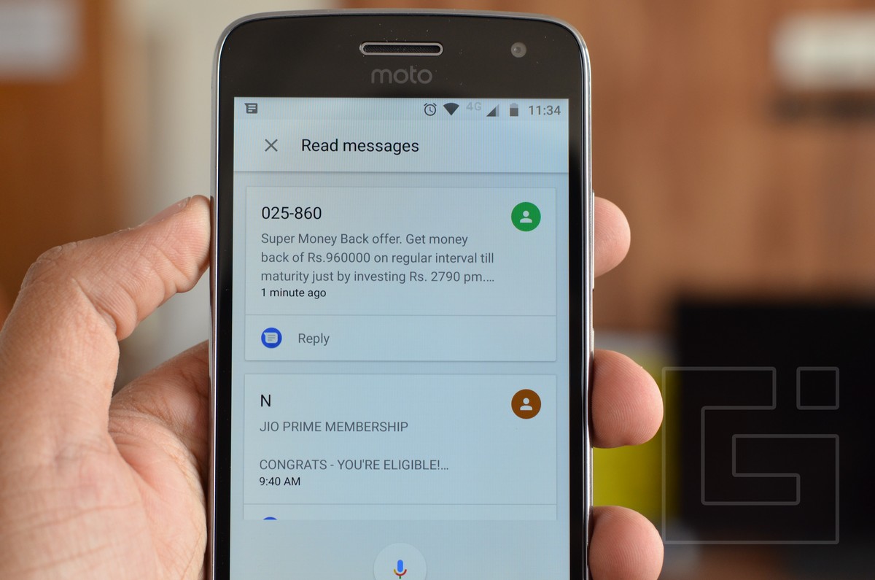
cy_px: 290
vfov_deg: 18.1
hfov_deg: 27.0
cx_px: 438
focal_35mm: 75
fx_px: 1819
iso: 500
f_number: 5
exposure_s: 1/100
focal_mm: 50
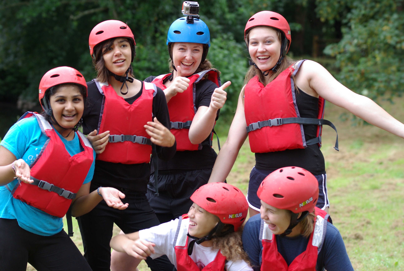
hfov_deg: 17.0
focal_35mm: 120
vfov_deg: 11.5
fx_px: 1348
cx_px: 202
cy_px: 136
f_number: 4
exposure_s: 1/180
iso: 200
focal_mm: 80
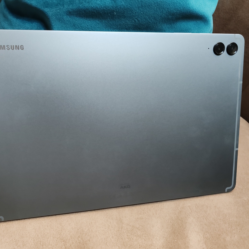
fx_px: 260
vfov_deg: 51.1
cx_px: 103
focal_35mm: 32
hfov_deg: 50.9
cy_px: 125
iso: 2500
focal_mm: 6.12
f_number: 1.9
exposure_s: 1/40
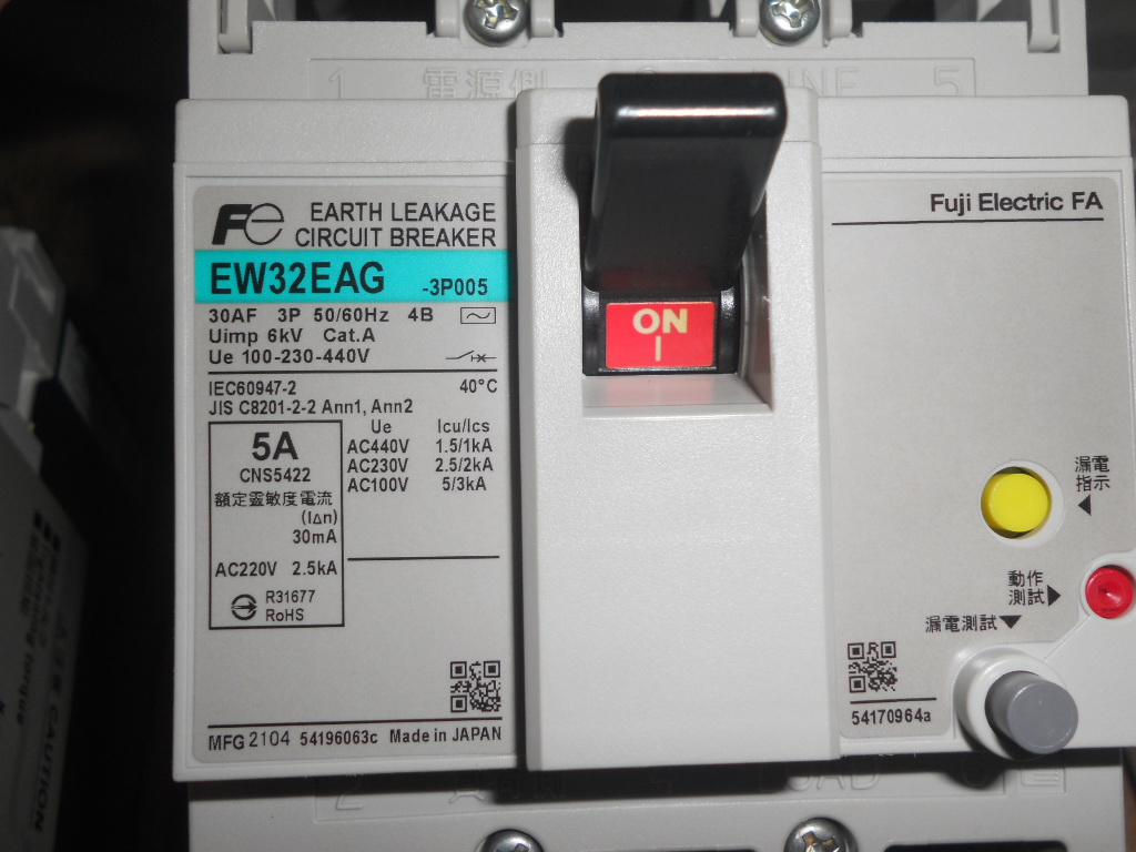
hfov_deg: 56.8
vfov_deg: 44.2
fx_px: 1050
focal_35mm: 32
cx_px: 568
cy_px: 426
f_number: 8.8
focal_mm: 5.8
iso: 80
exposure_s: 1/25
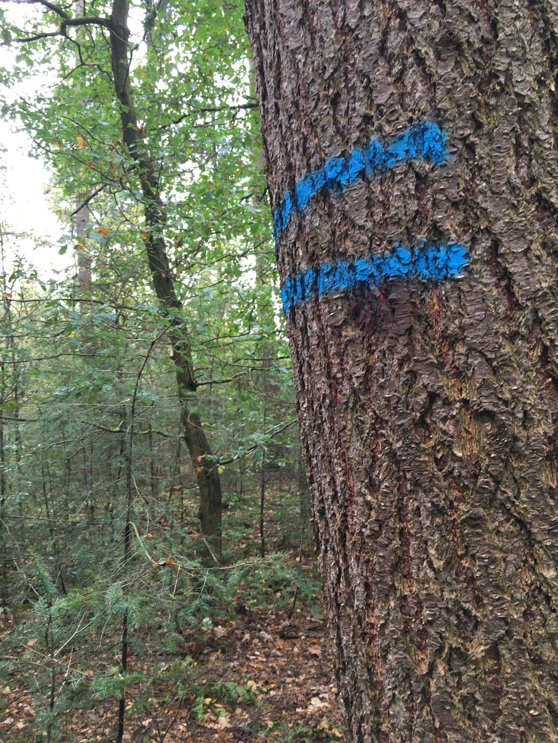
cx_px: 279
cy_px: 372
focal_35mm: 29
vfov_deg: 61.7
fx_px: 623
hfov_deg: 48.2
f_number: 2.2
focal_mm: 4.15
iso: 100
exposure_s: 1/33
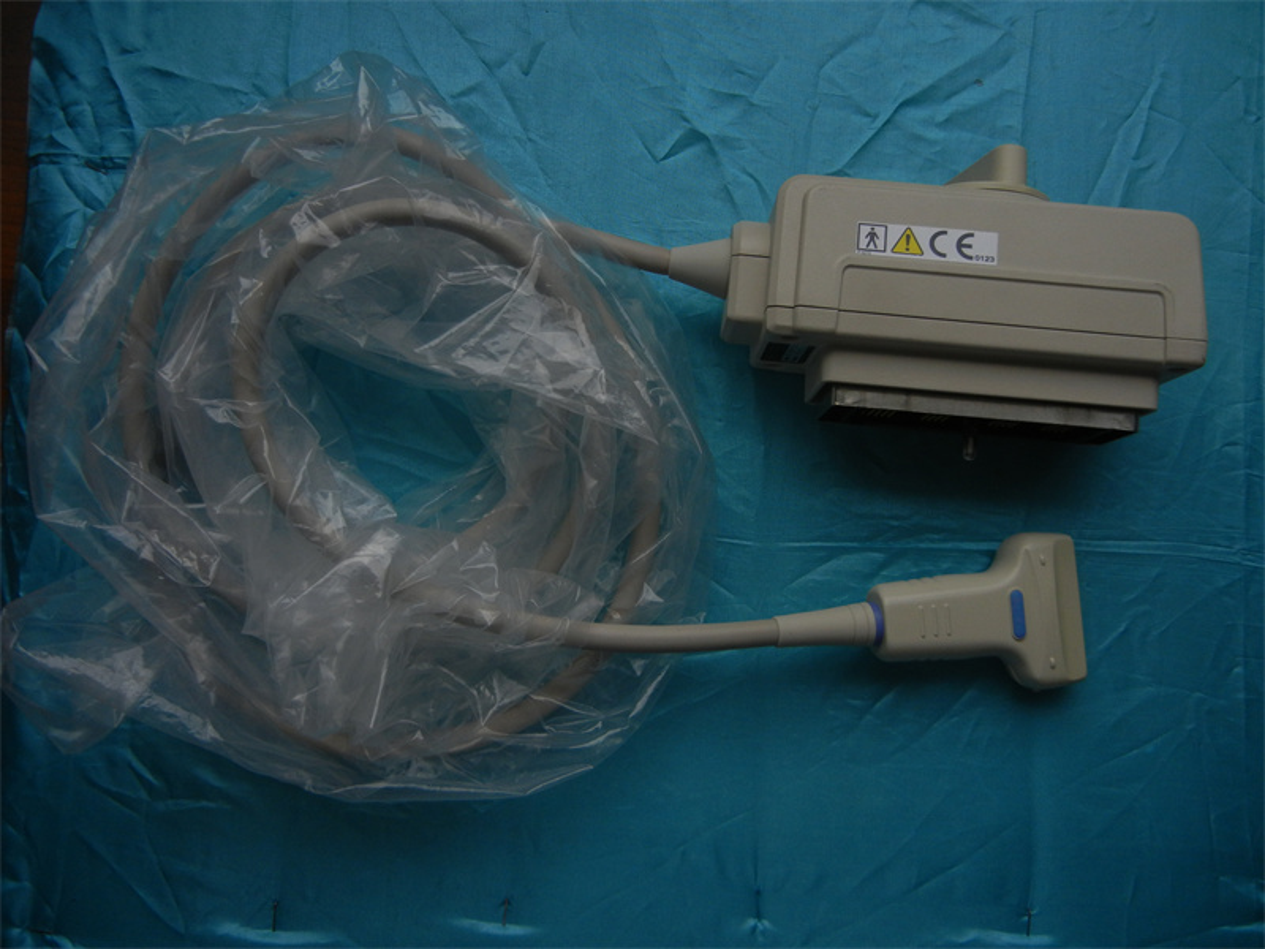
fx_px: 1096
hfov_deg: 60.0
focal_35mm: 30
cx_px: 632
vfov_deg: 46.8
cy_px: 474
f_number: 7
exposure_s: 1/352
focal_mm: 5.4
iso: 160
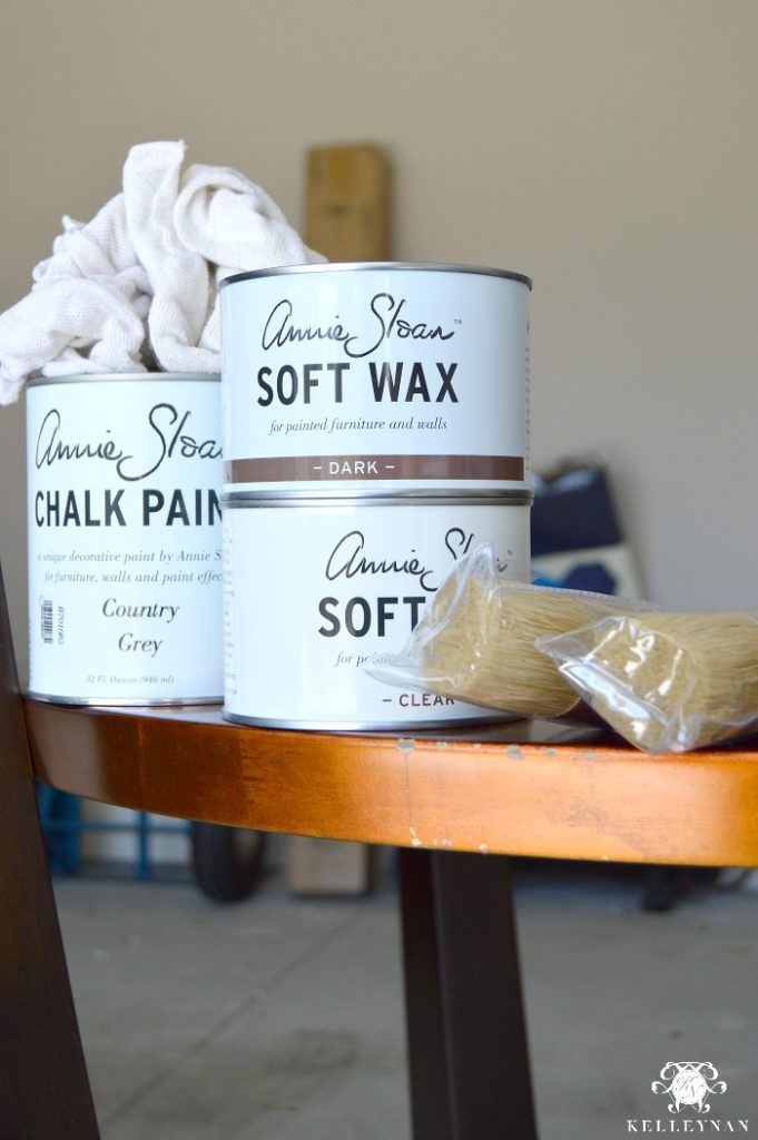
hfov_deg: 23.7
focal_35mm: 57
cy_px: 570
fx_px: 1803
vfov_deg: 35.1
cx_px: 379
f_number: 4.8
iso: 400
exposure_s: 1/250
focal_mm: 38
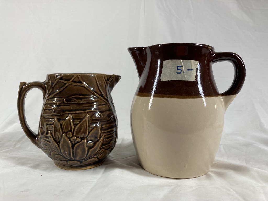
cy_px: 100
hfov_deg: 63.4
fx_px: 217
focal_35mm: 28
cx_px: 134
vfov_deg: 49.7
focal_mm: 3.99
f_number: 1.8
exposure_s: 1/121
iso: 40
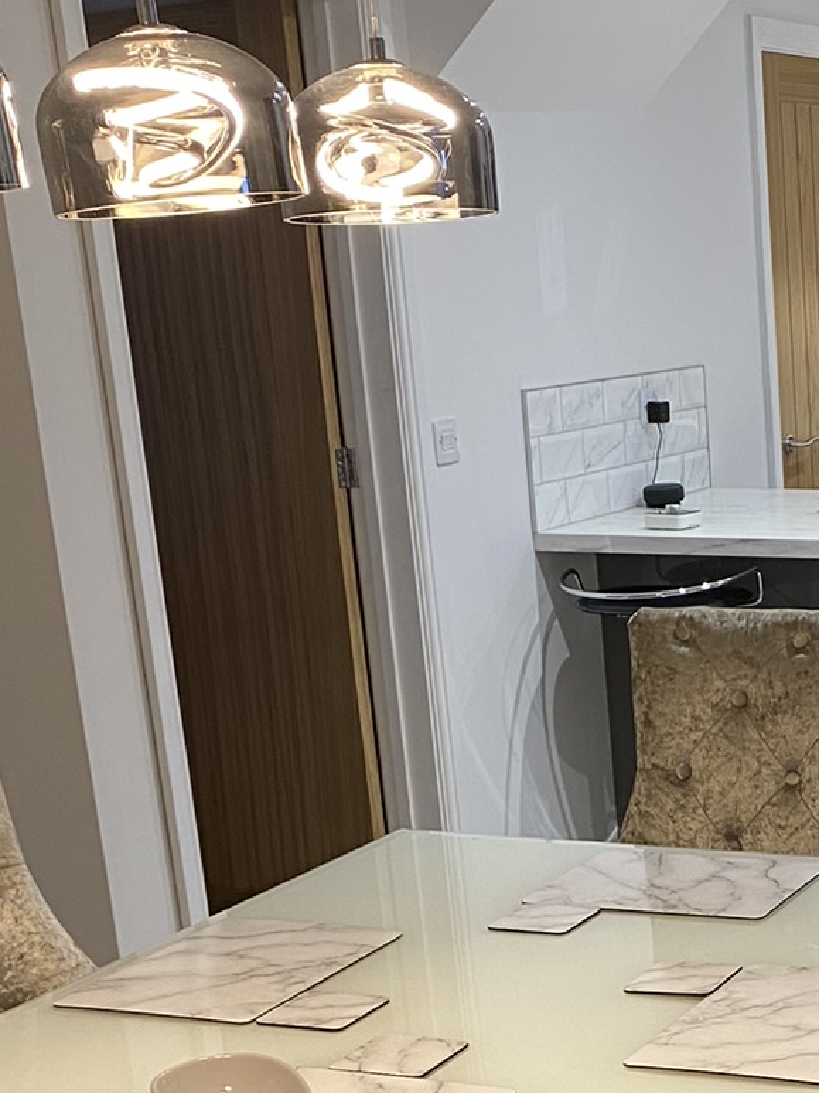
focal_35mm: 69
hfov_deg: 20.3
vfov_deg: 27.4
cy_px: 930
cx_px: 904
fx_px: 2177
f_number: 1.8
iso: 125
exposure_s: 1/50
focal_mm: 4.25
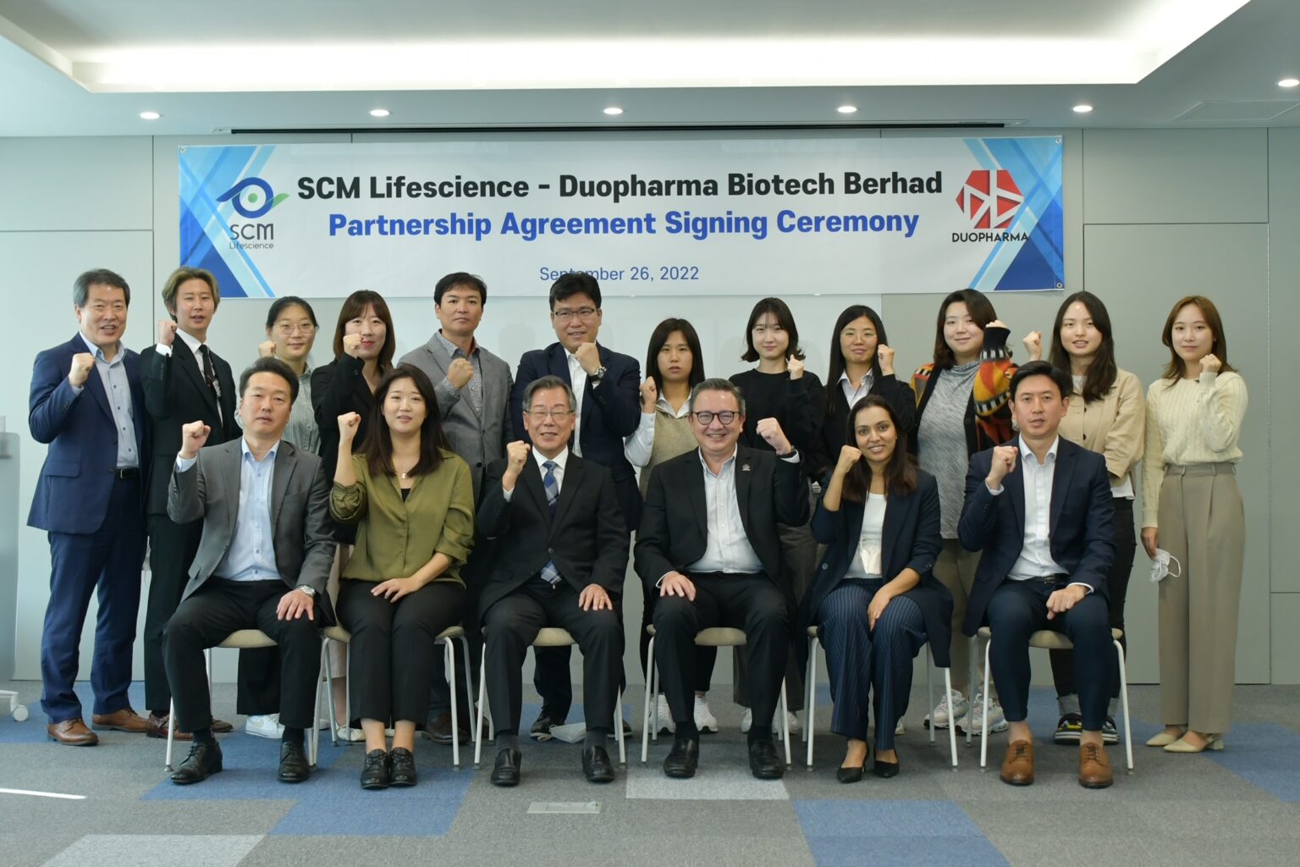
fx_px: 1733
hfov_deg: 41.1
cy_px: 434
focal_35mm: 48
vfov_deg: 28.1
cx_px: 650
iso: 800
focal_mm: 24
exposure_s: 1/250
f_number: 3.5
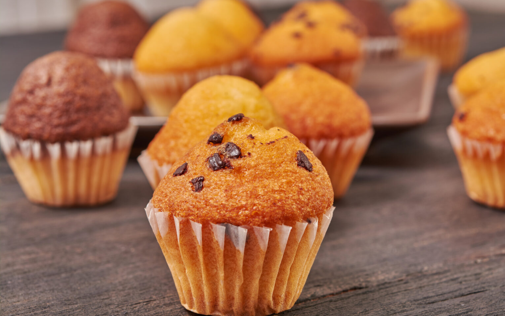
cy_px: 160
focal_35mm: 85
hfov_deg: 24.5
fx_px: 1163
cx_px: 254
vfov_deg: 15.4
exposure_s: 1/200
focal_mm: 55
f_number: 10
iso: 100
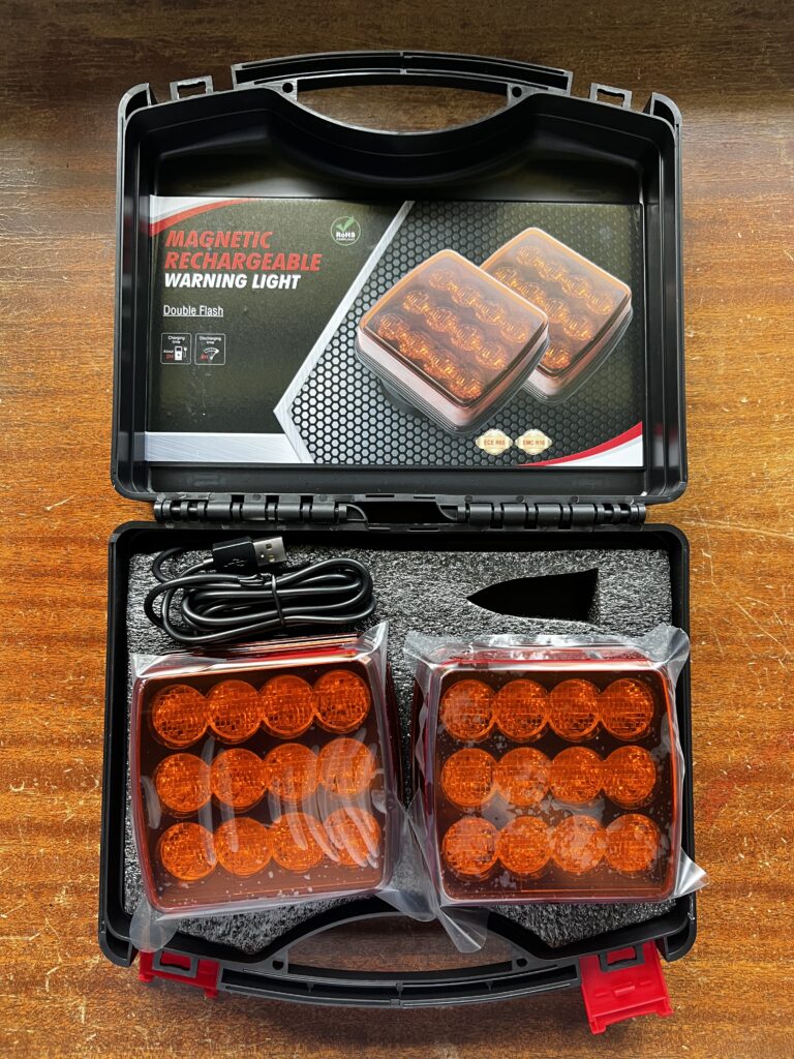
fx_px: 795
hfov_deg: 53.1
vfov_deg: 67.3
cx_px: 397
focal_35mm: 26
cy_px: 530
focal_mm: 5.7
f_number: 1.5
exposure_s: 1/97
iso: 125
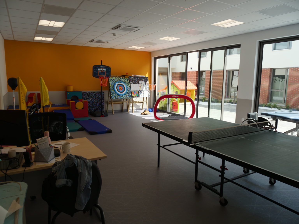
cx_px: 150
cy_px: 112
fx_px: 207
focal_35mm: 24
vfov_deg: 56.8
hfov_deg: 71.6
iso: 200
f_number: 5.6
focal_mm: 12
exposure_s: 1/250
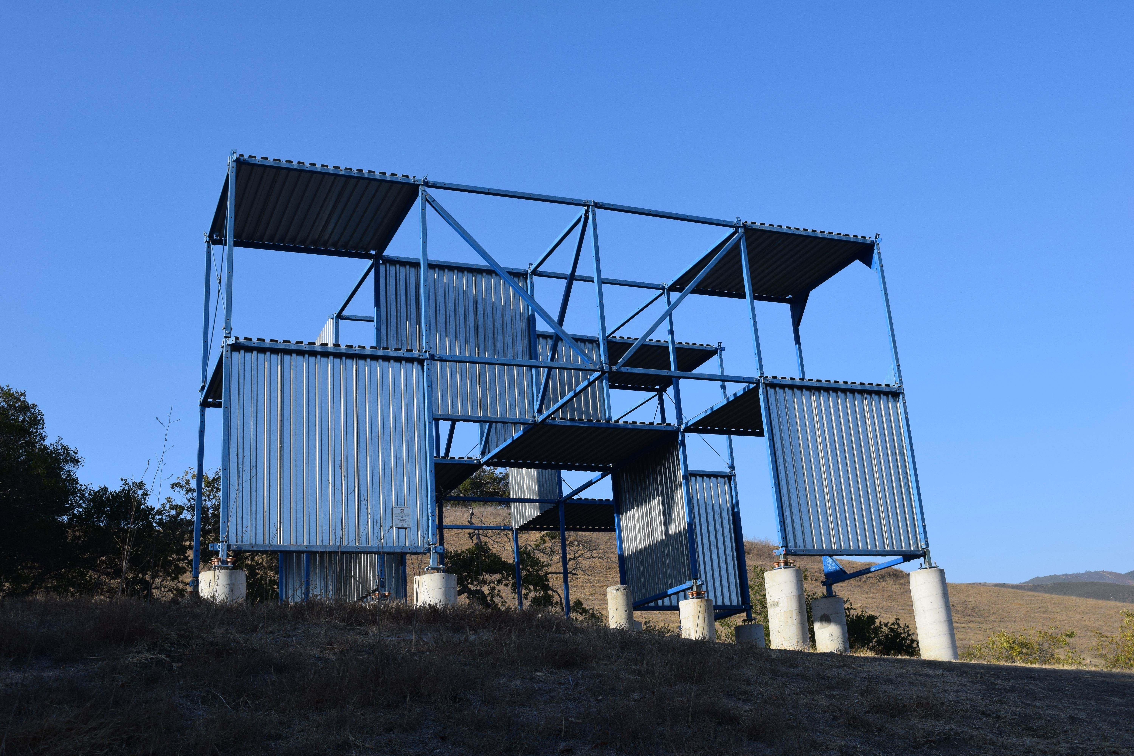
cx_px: 567
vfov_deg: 34.2
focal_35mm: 39
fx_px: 1228
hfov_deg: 49.6
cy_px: 378
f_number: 9
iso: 200
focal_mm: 26
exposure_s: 1/320
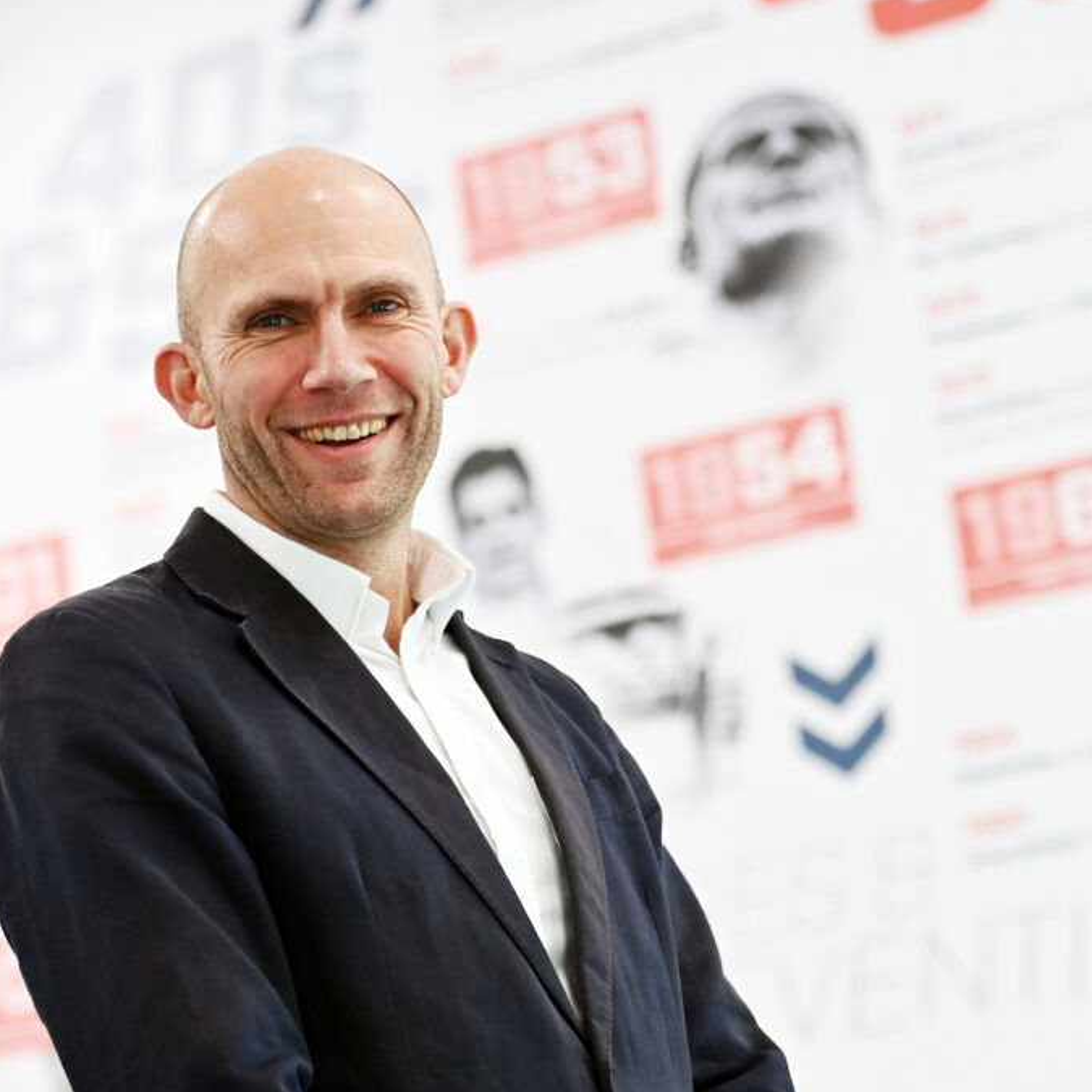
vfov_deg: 15.0
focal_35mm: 116
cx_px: 579
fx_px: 4140
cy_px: 548
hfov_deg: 15.0
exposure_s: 1/200
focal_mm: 90
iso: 1000
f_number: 4
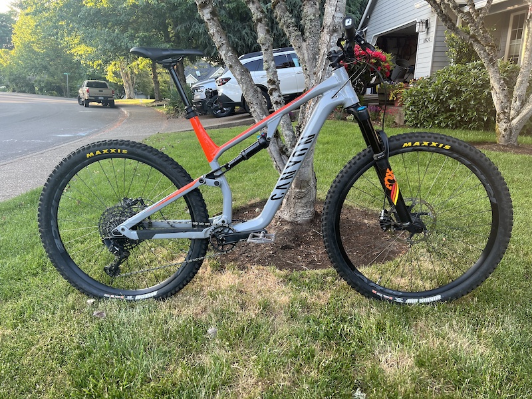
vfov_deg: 53.1
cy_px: 200
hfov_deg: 67.3
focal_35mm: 26
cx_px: 266
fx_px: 400
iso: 64
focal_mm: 5.7
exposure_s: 1/121
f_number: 1.5
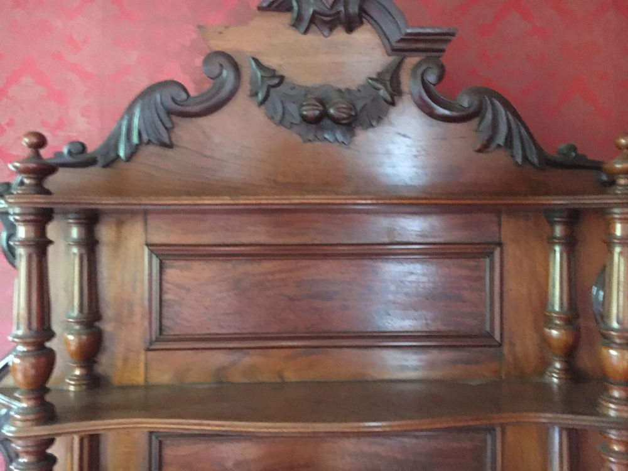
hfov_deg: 61.7
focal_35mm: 29
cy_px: 236
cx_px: 314
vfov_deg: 48.2
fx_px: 526
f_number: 2.2
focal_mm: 4.15
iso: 800
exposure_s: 1/17
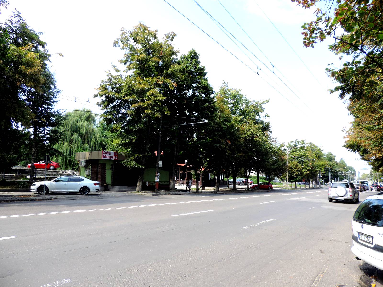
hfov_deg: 71.6
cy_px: 144
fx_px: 266
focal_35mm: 24
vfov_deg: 56.8
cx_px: 192
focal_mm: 4.3
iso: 80
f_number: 3
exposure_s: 1/400
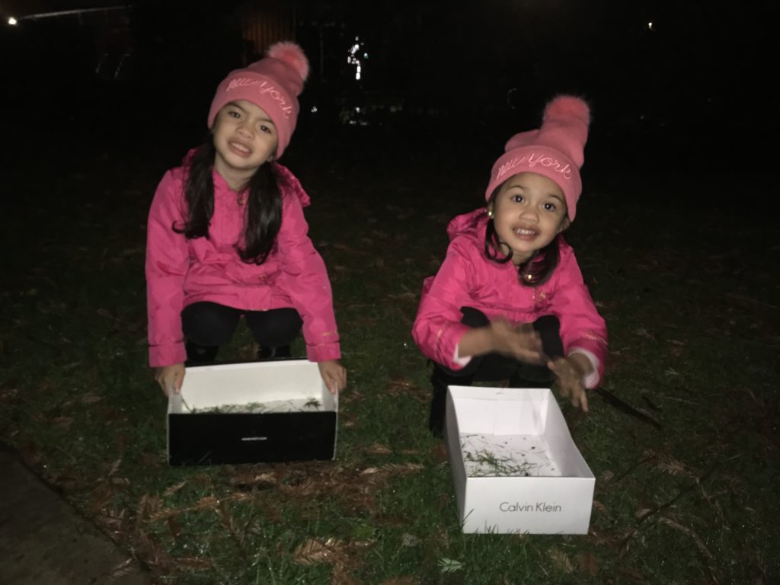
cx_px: 390
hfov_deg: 61.7
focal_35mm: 29
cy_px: 292
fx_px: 653
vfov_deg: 48.2
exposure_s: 1/16
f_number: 2.2
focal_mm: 4.15
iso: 160
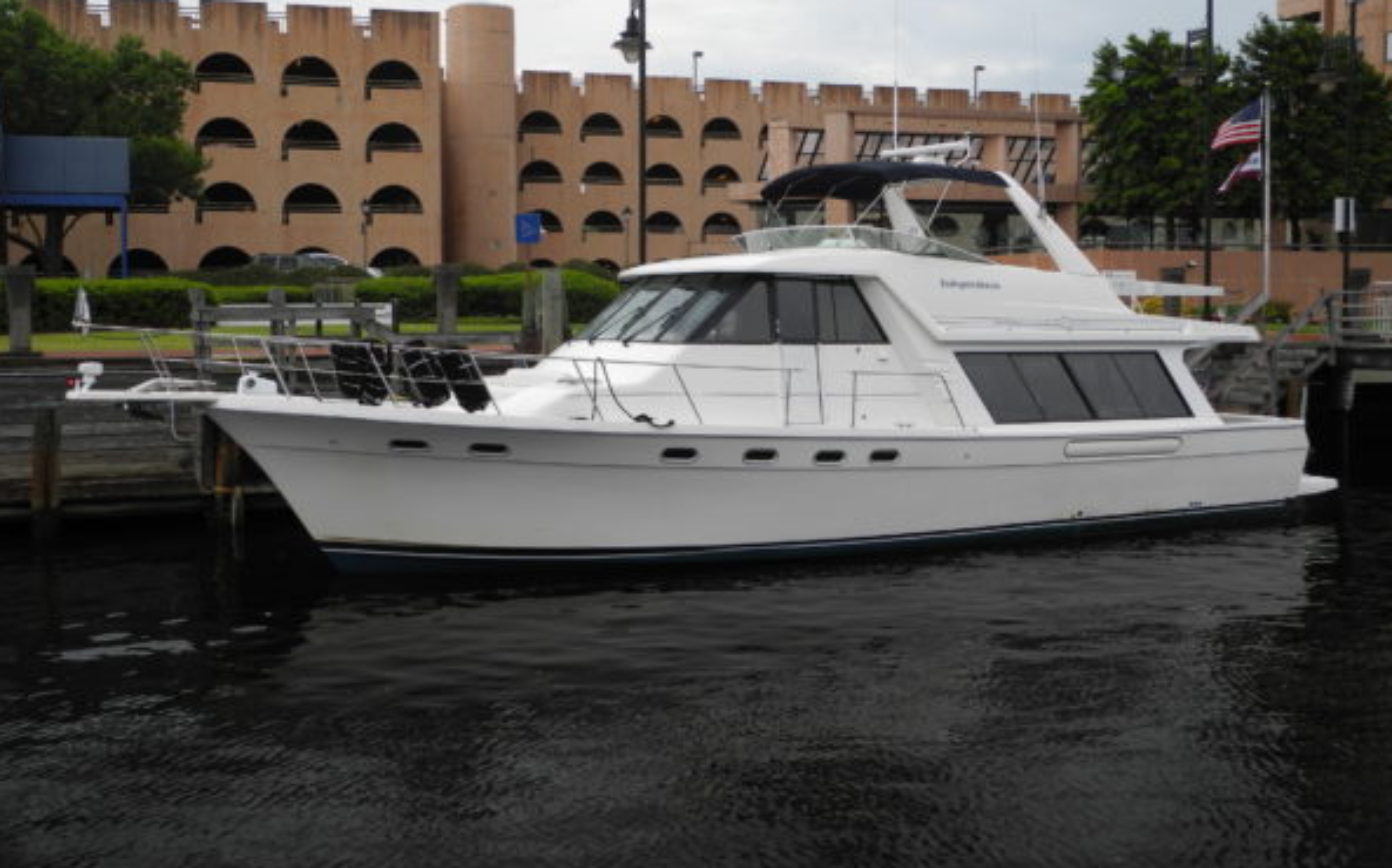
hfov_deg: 45.3
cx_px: 695
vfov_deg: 29.1
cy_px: 371
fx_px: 1668
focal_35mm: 44
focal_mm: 8.8
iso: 100
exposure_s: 1/320
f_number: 3.2
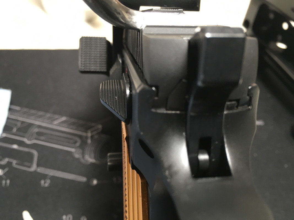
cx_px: 147
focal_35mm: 29
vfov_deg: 48.2
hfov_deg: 61.7
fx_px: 246
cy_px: 110
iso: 64
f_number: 2.2
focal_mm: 4.15
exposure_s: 1/30
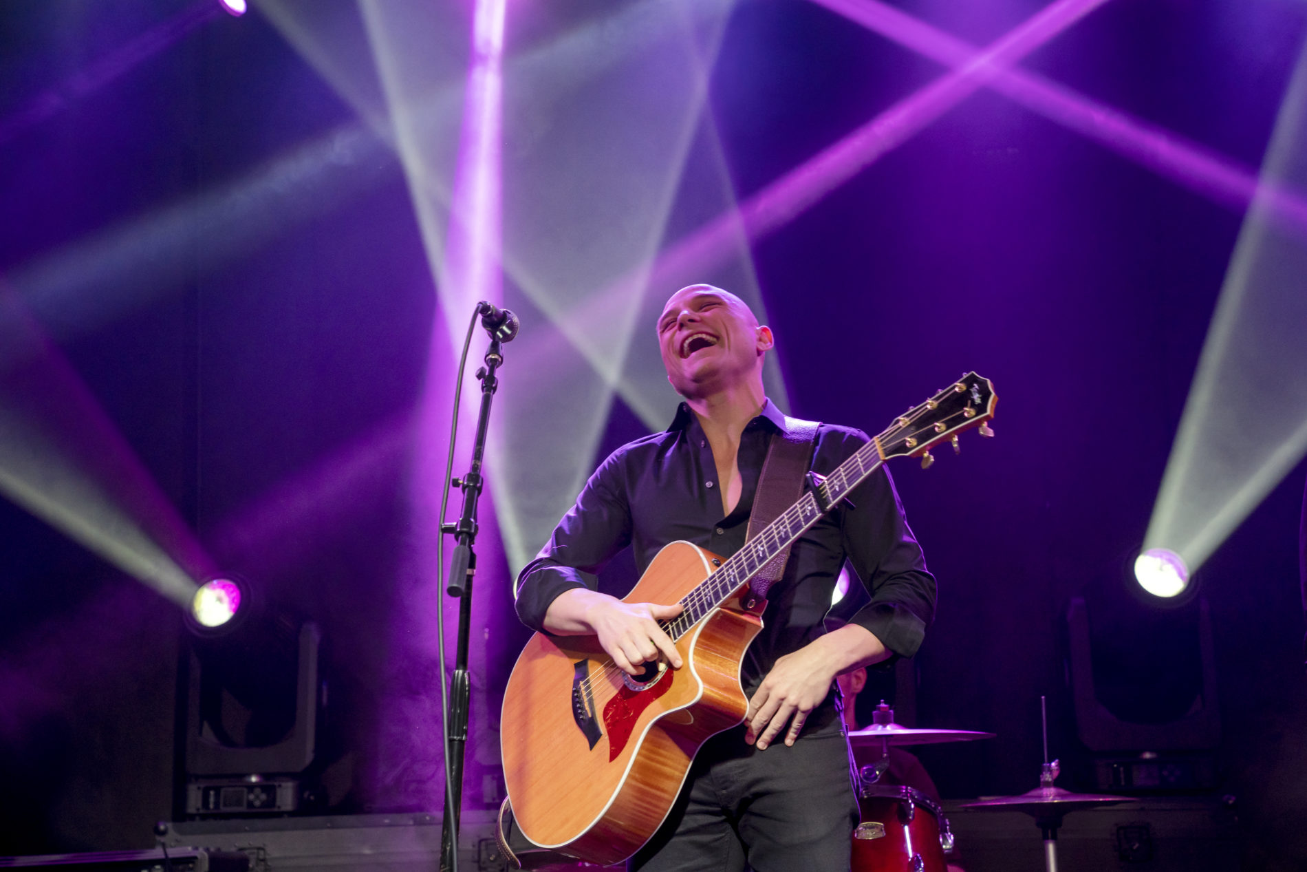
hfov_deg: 28.8
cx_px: 654
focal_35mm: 70
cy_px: 436
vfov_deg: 19.5
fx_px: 2541
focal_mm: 70
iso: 1600
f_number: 4.5
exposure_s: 1/160
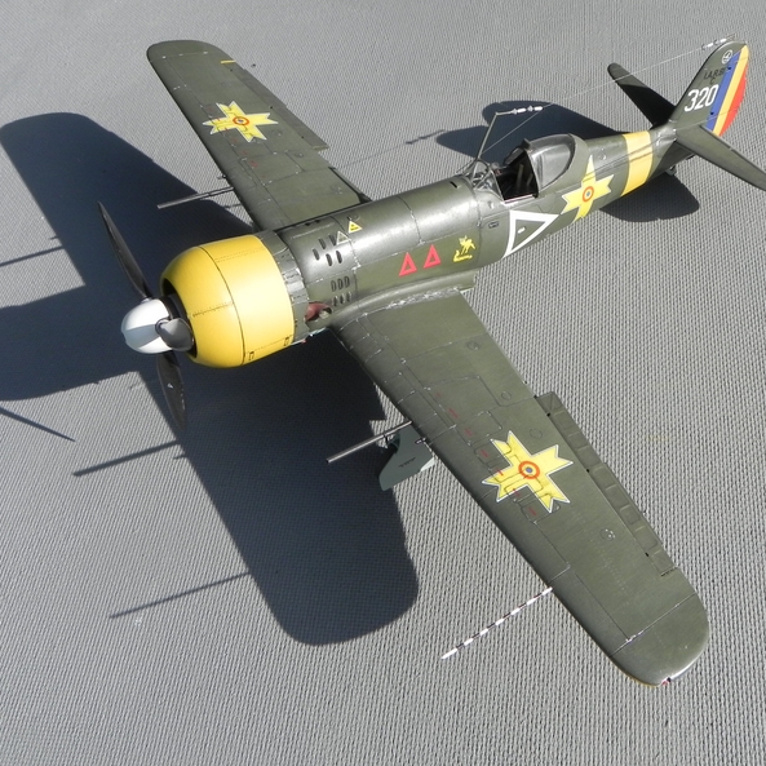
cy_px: 384
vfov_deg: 52.5
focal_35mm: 31
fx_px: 776
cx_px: 492
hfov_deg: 51.8
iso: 160
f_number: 6.3
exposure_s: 1/356
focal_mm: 4.6
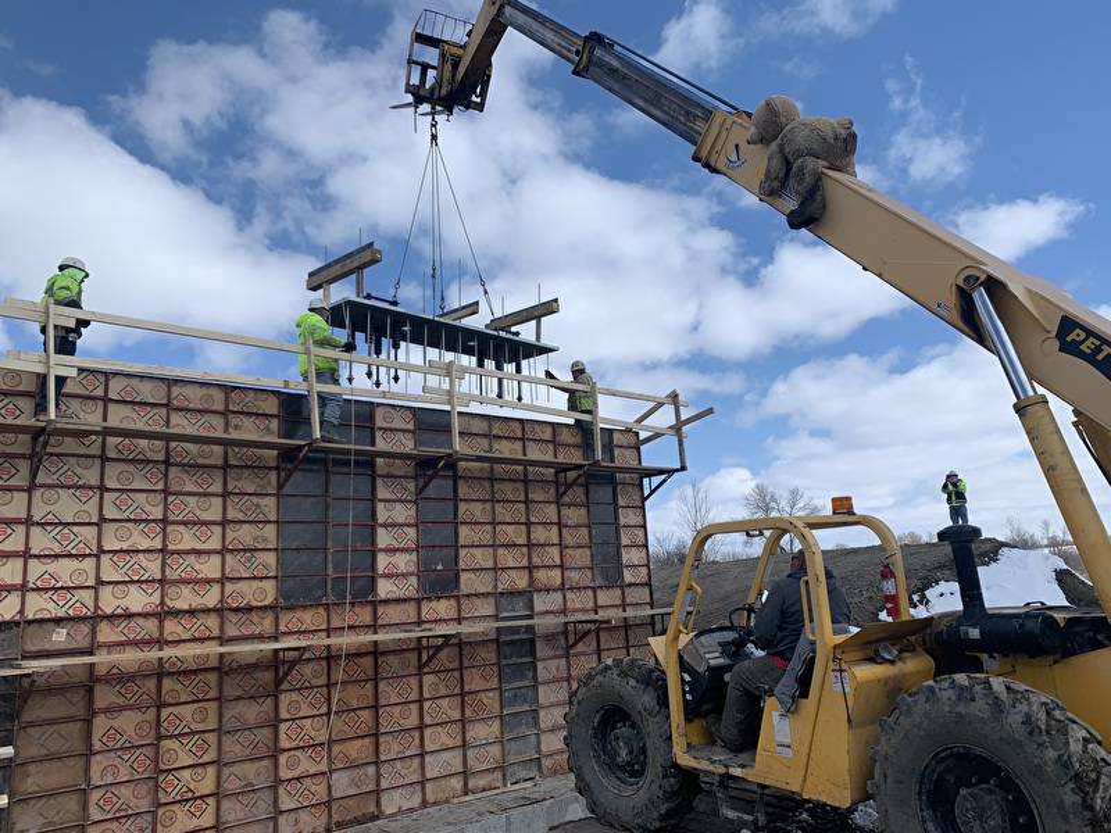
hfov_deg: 67.3
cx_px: 556
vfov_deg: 53.1
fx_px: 834
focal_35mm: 26
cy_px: 416
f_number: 1.8
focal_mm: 4.25
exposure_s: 1/4464
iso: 25
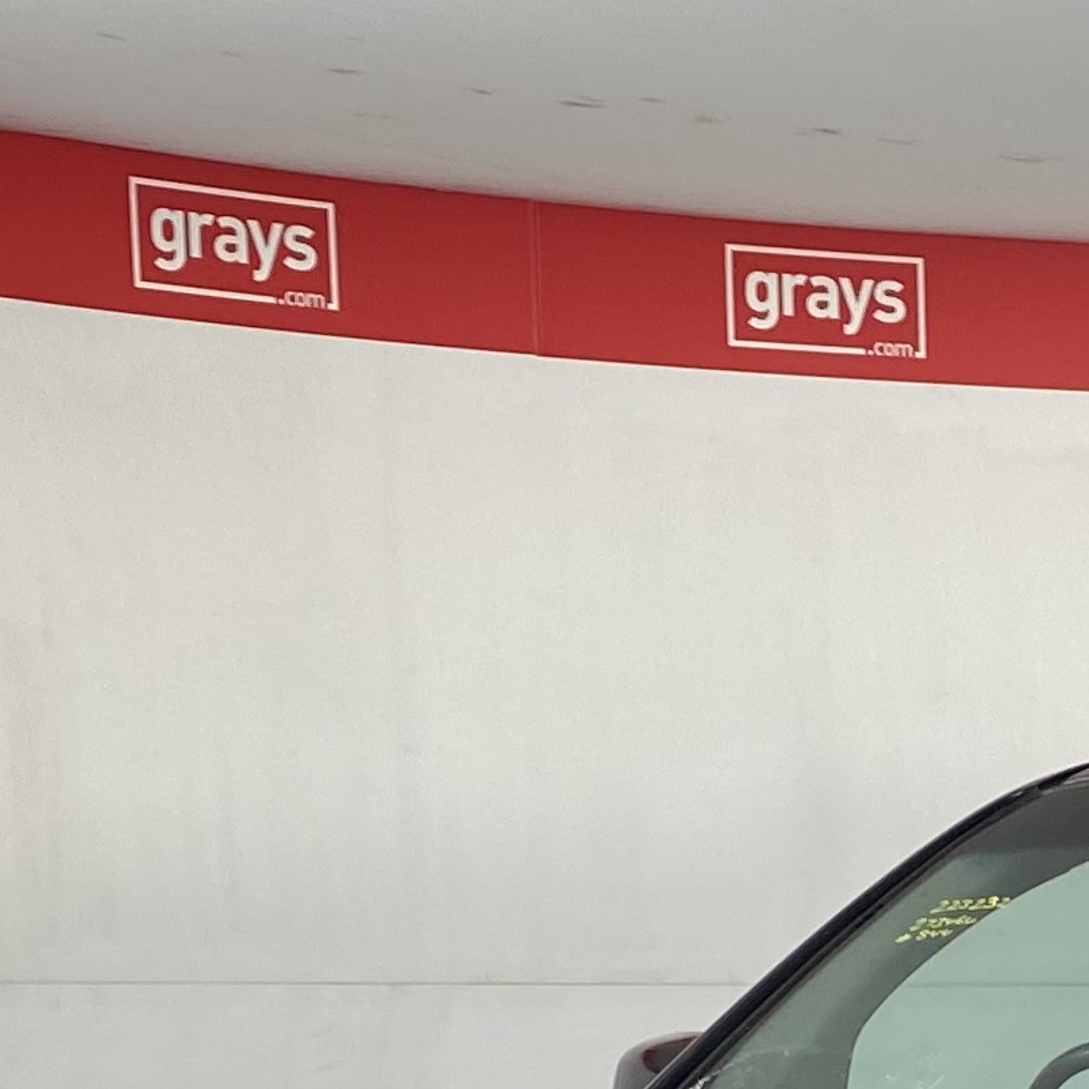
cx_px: 1292
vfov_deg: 14.3
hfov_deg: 14.7
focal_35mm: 115
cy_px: 1555
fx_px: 4093
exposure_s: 1/100
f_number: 1.8
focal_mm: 4.25
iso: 40
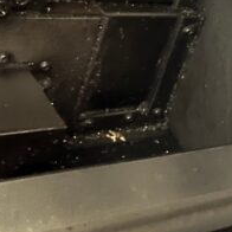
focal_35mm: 90
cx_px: 375
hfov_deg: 17.0
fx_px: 682
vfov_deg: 19.2
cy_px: 70
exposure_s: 1/10
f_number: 1.5
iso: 640
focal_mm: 5.7
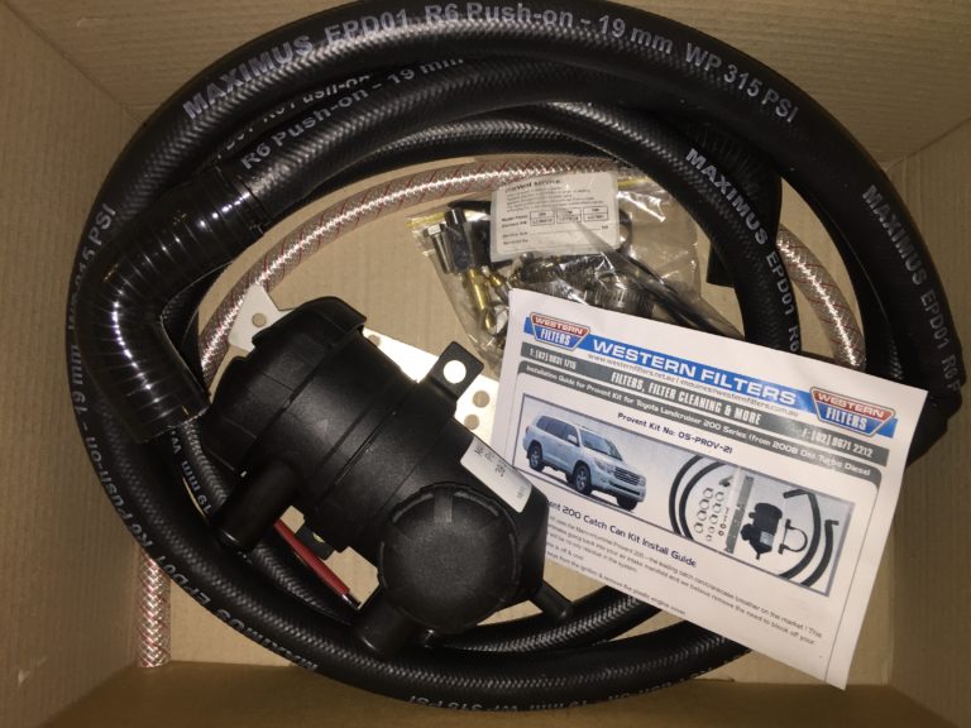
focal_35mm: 29
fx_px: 813
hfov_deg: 61.7
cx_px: 486
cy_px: 364
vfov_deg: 48.2
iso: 32
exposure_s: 1/25
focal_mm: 4.15
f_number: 2.2
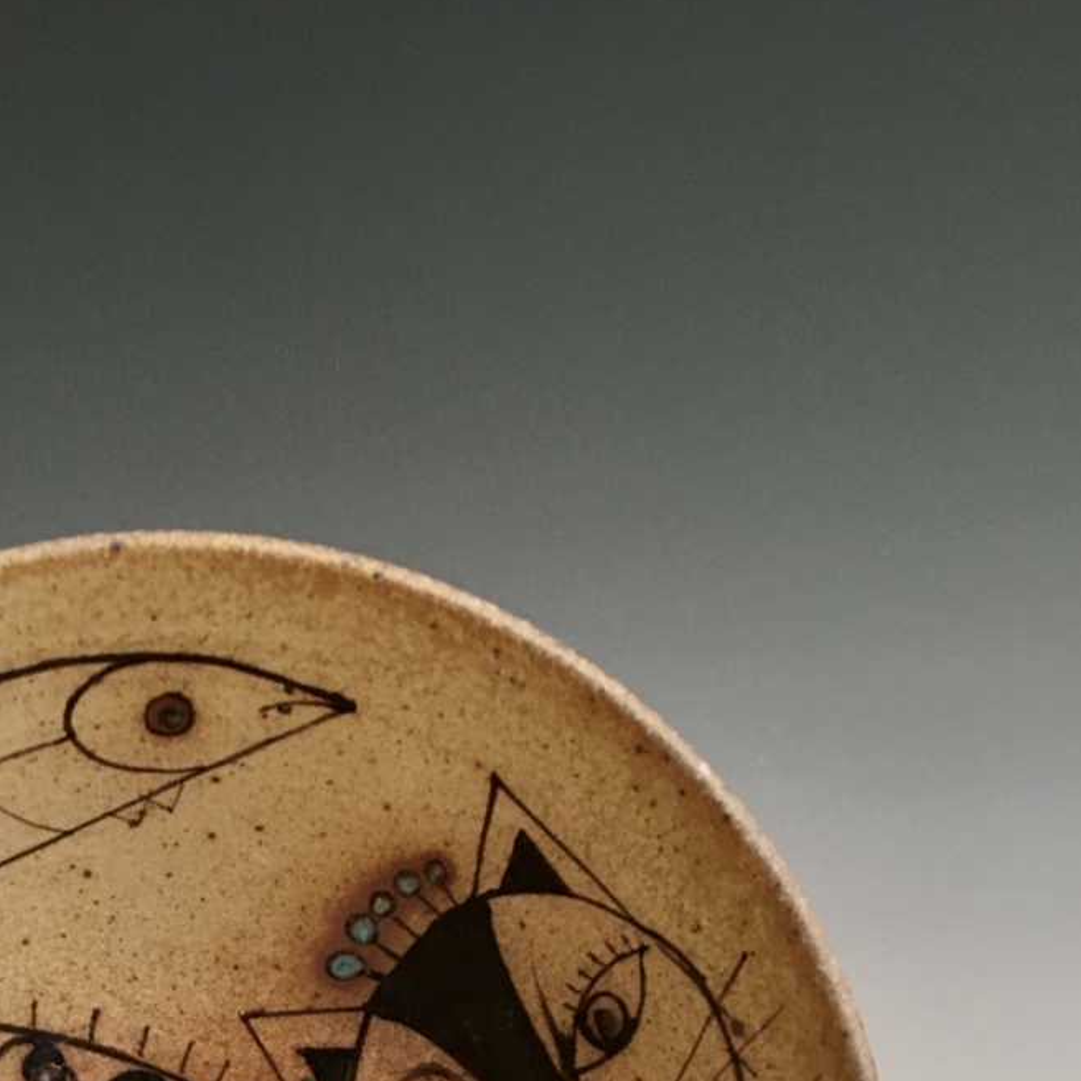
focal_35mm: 60
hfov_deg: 27.8
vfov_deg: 26.1
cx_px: 157
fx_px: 2120
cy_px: 1228
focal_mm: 4.15
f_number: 2.2
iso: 100
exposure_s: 1/30
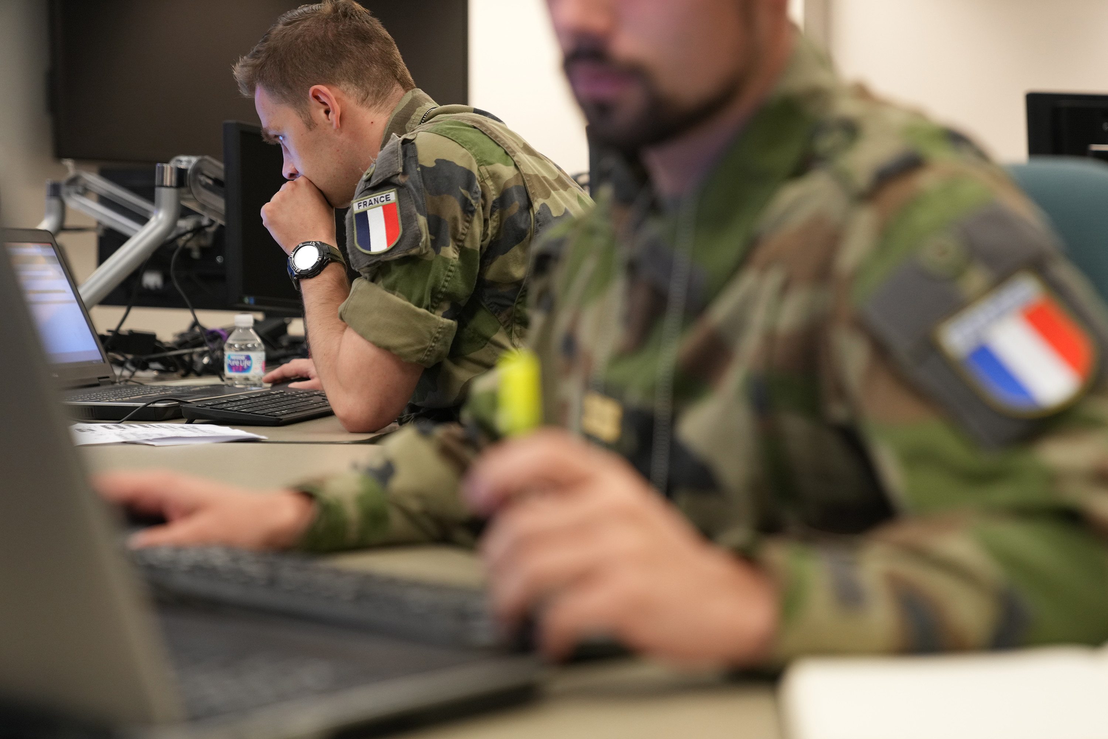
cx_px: 554
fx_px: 2154
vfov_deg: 19.5
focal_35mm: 70
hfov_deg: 28.8
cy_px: 370
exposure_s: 1/160
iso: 1600
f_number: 2.8
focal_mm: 70
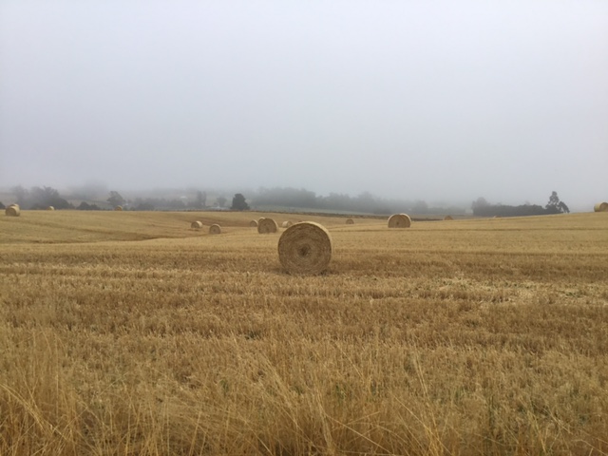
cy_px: 228
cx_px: 304
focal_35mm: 31
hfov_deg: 58.4
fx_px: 544
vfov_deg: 45.4
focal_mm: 3.3
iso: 25
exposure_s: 1/708
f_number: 2.4
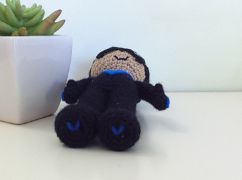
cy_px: 98
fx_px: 335
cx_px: 91
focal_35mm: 48
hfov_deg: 39.5
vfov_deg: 30.1
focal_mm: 3.85
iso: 100
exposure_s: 1/15
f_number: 2.8
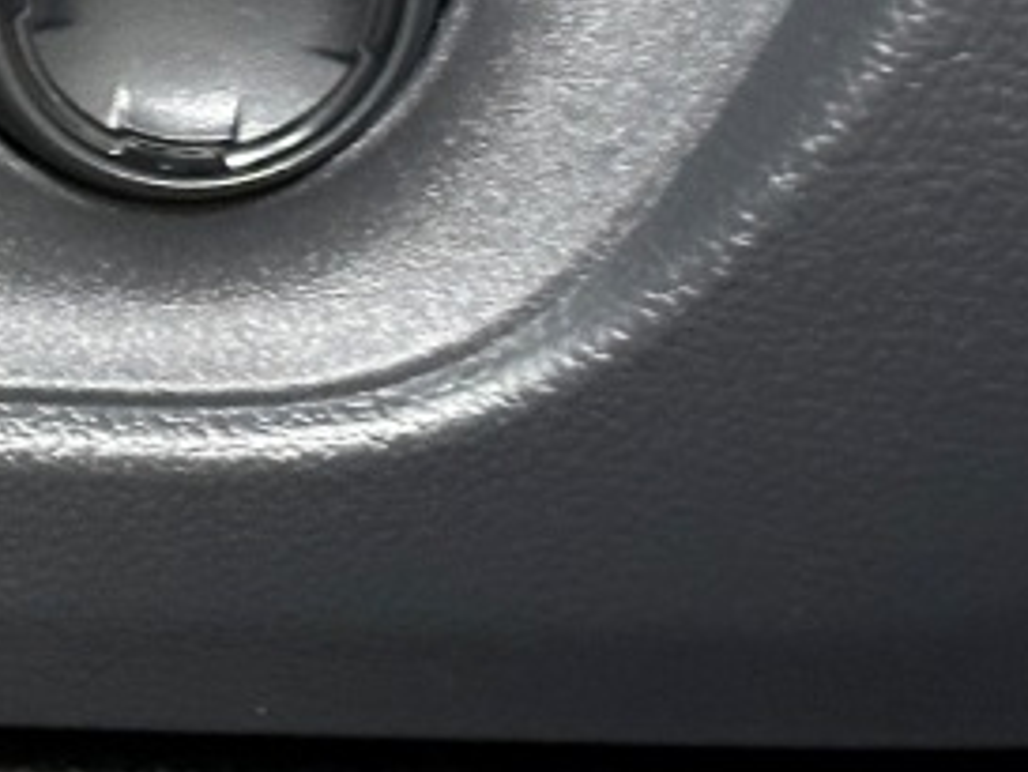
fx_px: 5348
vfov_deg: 8.2
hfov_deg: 10.5
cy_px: -188
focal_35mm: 180
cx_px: -633
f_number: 1.78
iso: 500
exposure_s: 1/30
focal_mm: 6.86
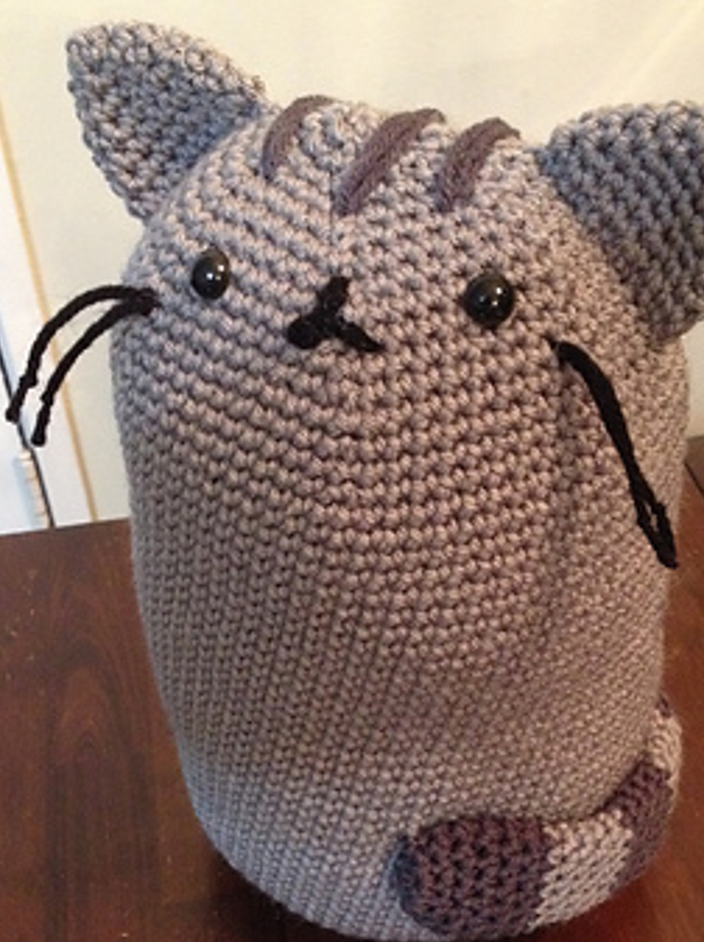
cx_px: 379
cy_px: 598
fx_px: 1413
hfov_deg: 28.0
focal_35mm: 52
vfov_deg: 36.6
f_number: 2.4
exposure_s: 1/15
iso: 400
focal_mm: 4.28
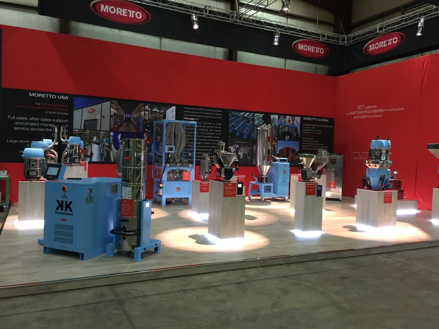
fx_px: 368
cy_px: 164
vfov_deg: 48.2
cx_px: 220
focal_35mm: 29
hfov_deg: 61.7
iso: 80
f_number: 2.2
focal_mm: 4.15
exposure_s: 1/30
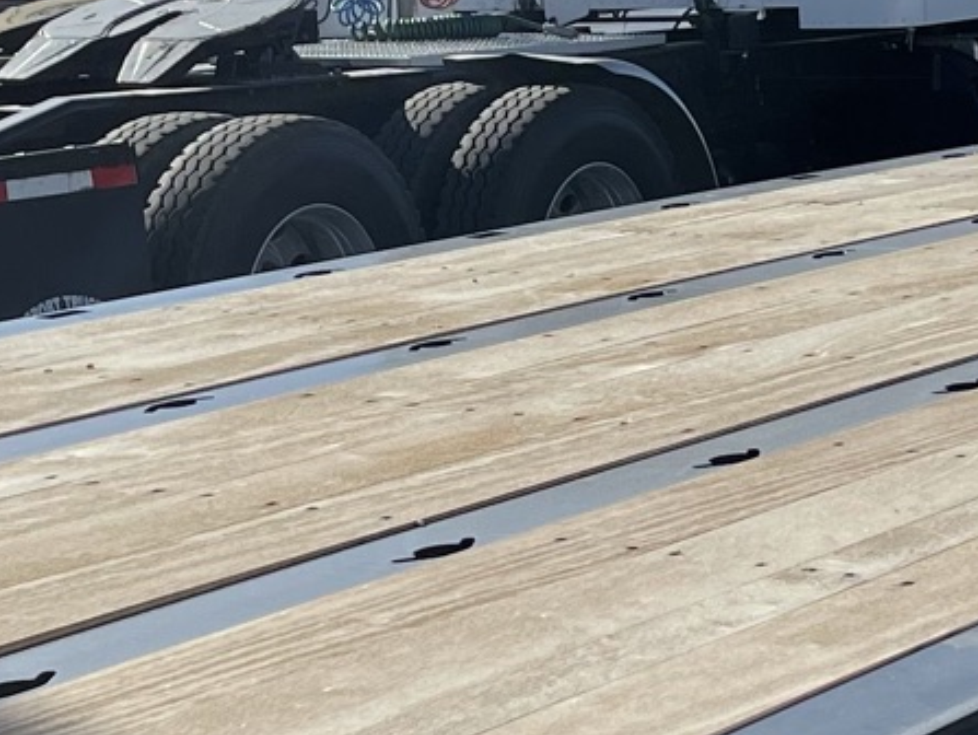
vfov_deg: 12.5
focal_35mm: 119
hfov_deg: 16.5
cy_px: 315
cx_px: 510
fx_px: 3365
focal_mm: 5.1
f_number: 1.6
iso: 32
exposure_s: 1/5376
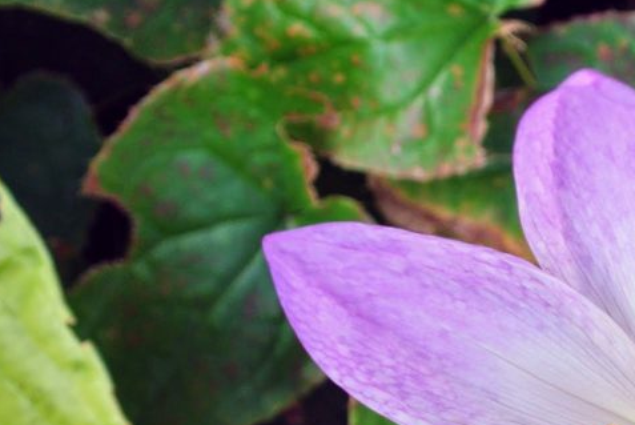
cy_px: 453
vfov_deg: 7.9
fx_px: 3072
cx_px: 614
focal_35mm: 174
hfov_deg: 11.7
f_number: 5.6
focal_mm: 30
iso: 125
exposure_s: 1/60
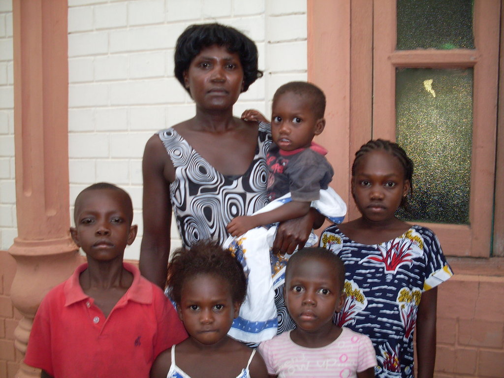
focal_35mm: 38
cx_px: 252
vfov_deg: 37.7
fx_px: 553
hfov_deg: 49.0
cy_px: 189
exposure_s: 1/90
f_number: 2.8
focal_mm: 6.3
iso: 100
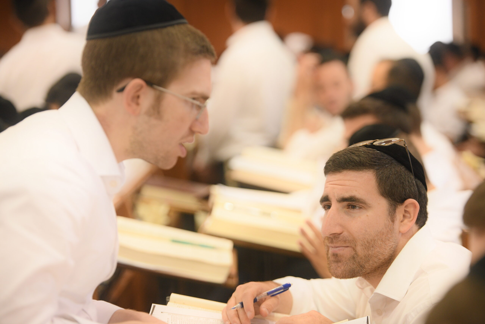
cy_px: 162
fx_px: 1644
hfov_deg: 16.8
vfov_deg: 11.2
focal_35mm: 122
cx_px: 242
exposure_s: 1/320
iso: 1600
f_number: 3.5
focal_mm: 122
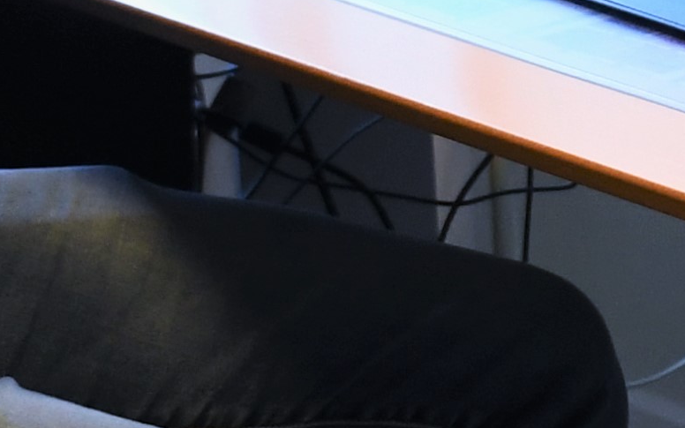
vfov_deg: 5.1
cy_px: 92
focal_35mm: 259
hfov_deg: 7.8
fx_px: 4835
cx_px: 1271
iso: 1000
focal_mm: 24
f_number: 4
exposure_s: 1/125
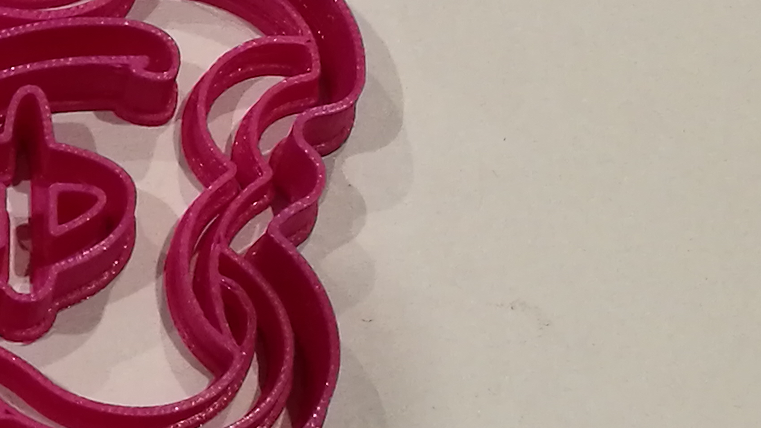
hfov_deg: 27.8
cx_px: -87
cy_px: 165
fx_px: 1392
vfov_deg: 17.5
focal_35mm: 69
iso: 200
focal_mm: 4.5
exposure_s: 1/33.3
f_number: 2.2
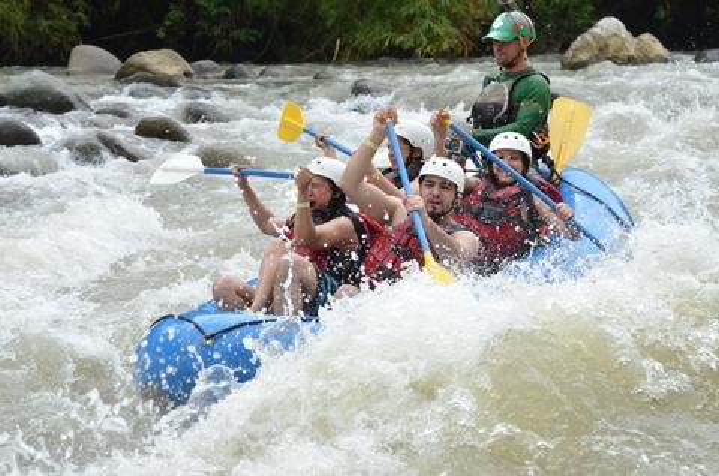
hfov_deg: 13.7
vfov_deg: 9.1
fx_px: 2990
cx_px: 360
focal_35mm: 150
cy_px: 238
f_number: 9
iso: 1000
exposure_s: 1/1250
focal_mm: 100
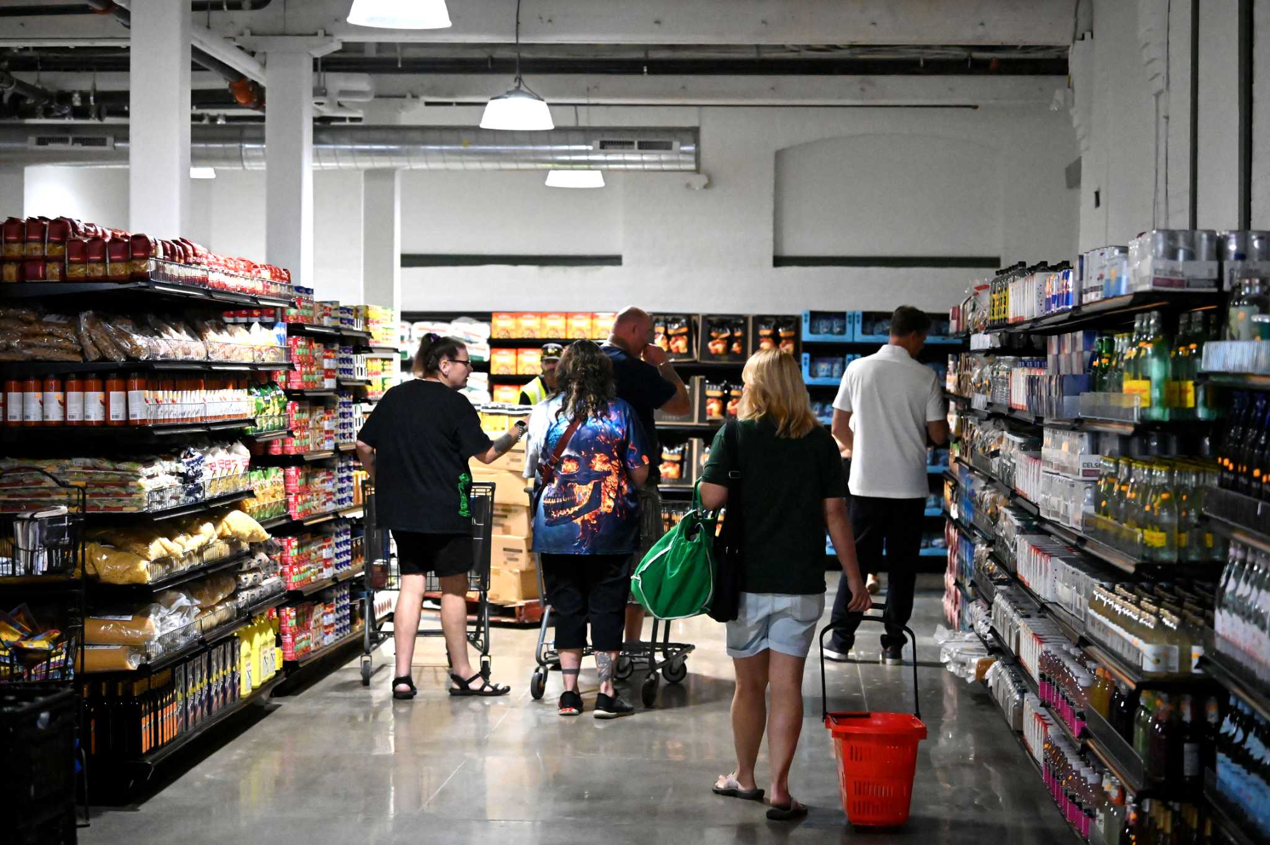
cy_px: 422
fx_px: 2644
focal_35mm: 75
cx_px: 635
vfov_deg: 18.2
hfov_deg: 27.0
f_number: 3.5
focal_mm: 75
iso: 25600
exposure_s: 1/5000
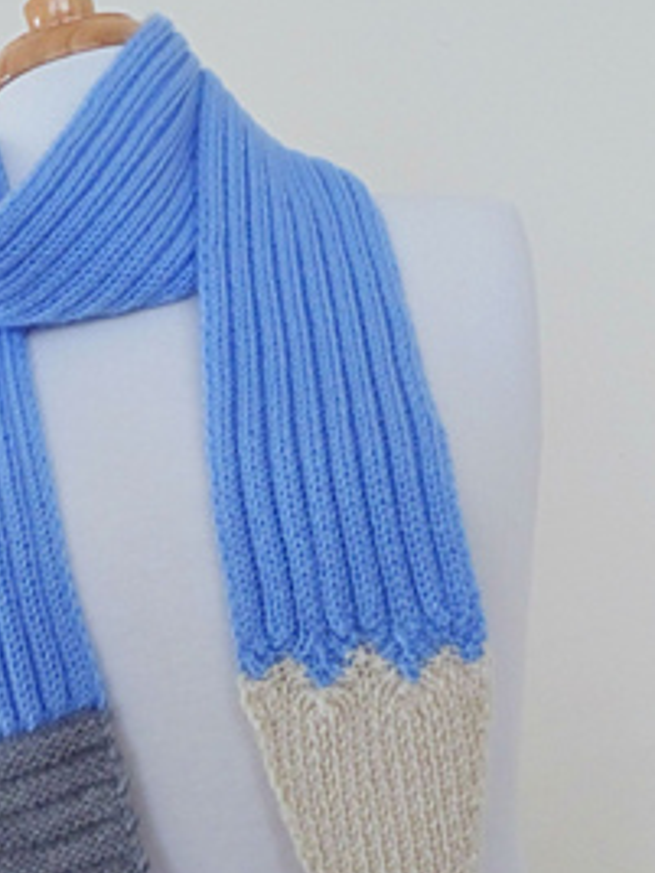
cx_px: 135
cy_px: 560
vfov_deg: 23.8
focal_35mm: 82
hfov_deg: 17.8
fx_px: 2069
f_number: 3.5
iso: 400
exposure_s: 1/20
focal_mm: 6
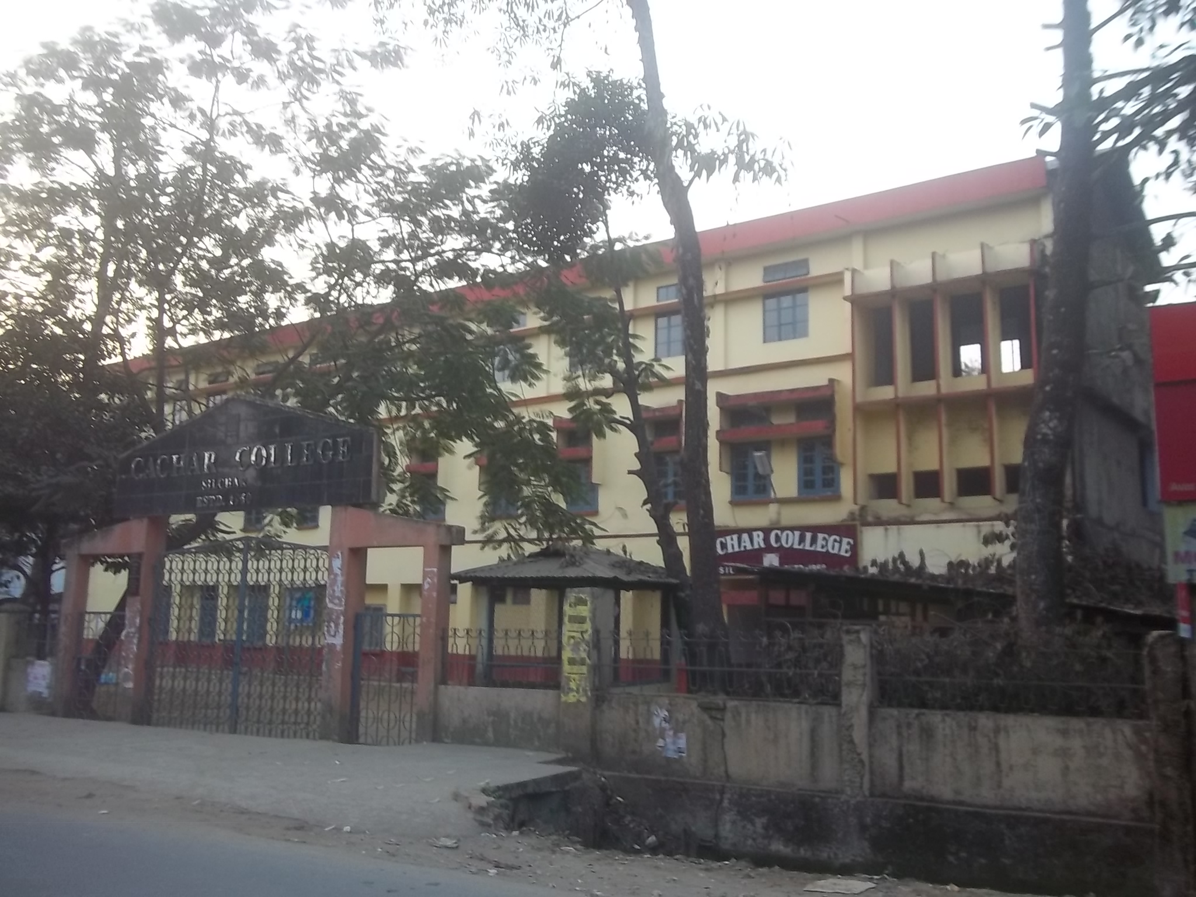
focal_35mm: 32
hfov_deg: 56.8
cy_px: 448
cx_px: 598
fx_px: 1106
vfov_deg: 44.2
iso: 80
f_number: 2.9
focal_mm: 5.7
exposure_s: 1/80
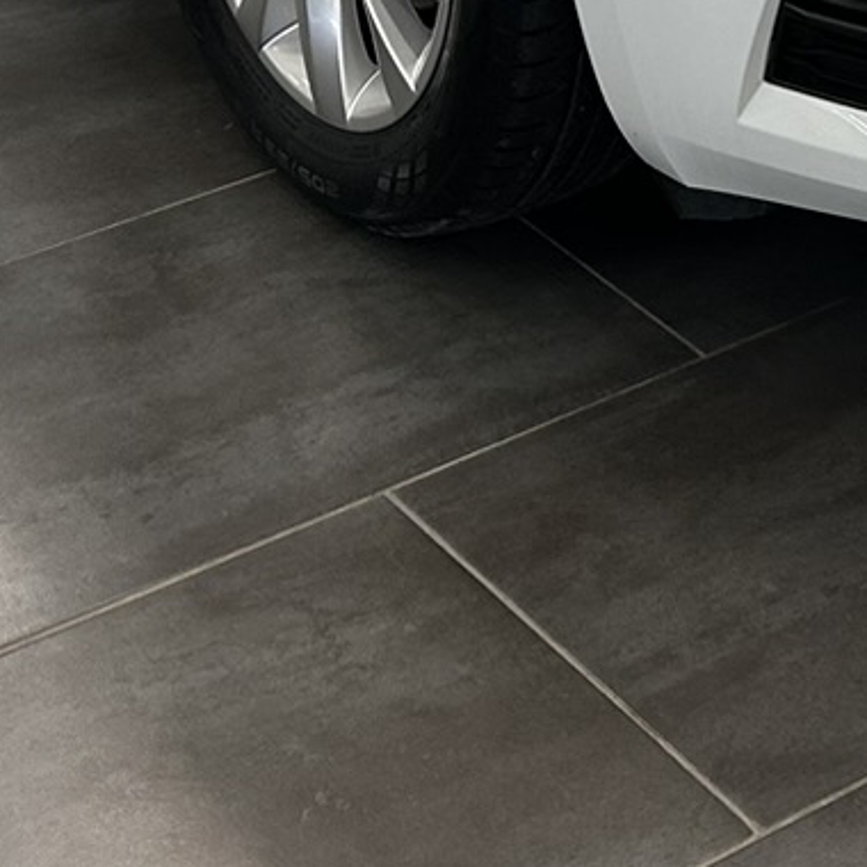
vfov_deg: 12.8
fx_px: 3514
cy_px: -671
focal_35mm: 124
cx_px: 659
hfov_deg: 14.0
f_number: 1.5
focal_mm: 5.7
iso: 64
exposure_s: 1/100
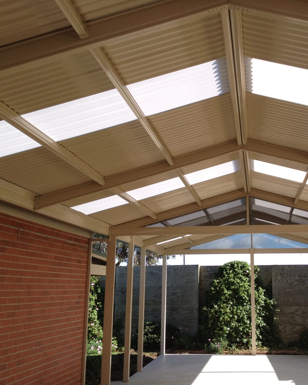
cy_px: 192
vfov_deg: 40.3
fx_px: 524
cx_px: 233
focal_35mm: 46
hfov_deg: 32.1
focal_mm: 4.28
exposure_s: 1/935
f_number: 2.4
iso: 80
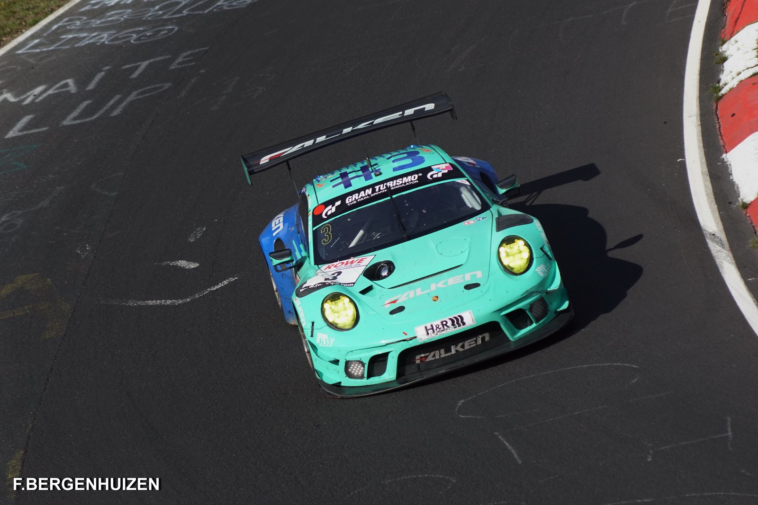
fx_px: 4264
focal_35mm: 202
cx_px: 379
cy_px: 252
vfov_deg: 6.8
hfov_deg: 10.2
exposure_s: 1/2000
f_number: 5.6
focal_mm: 135
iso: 500
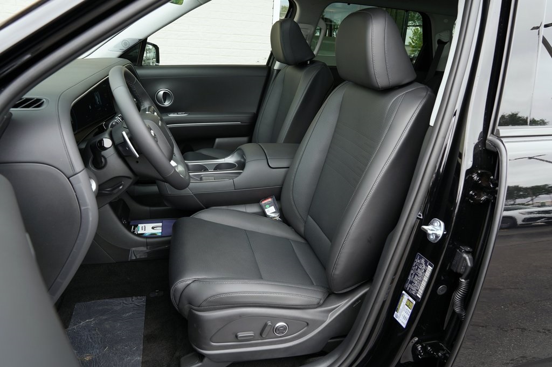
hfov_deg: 73.8
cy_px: 184
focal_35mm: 24
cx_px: 276
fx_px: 368
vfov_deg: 53.1
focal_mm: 24
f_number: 6.3
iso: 160
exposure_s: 1/30
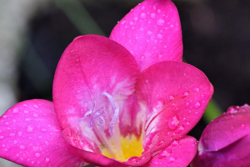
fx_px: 2410
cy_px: 125
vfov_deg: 4.0
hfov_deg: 5.9
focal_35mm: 347
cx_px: 155
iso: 400
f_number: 8
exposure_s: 1/125
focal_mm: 130
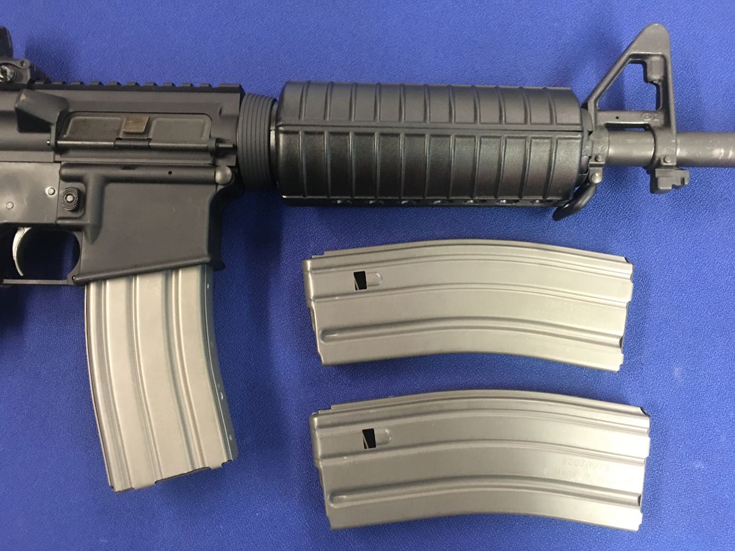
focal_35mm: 29
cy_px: 276
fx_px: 616
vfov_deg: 48.2
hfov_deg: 61.7
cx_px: 368
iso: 64
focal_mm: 4.15
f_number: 2.2
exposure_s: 1/4
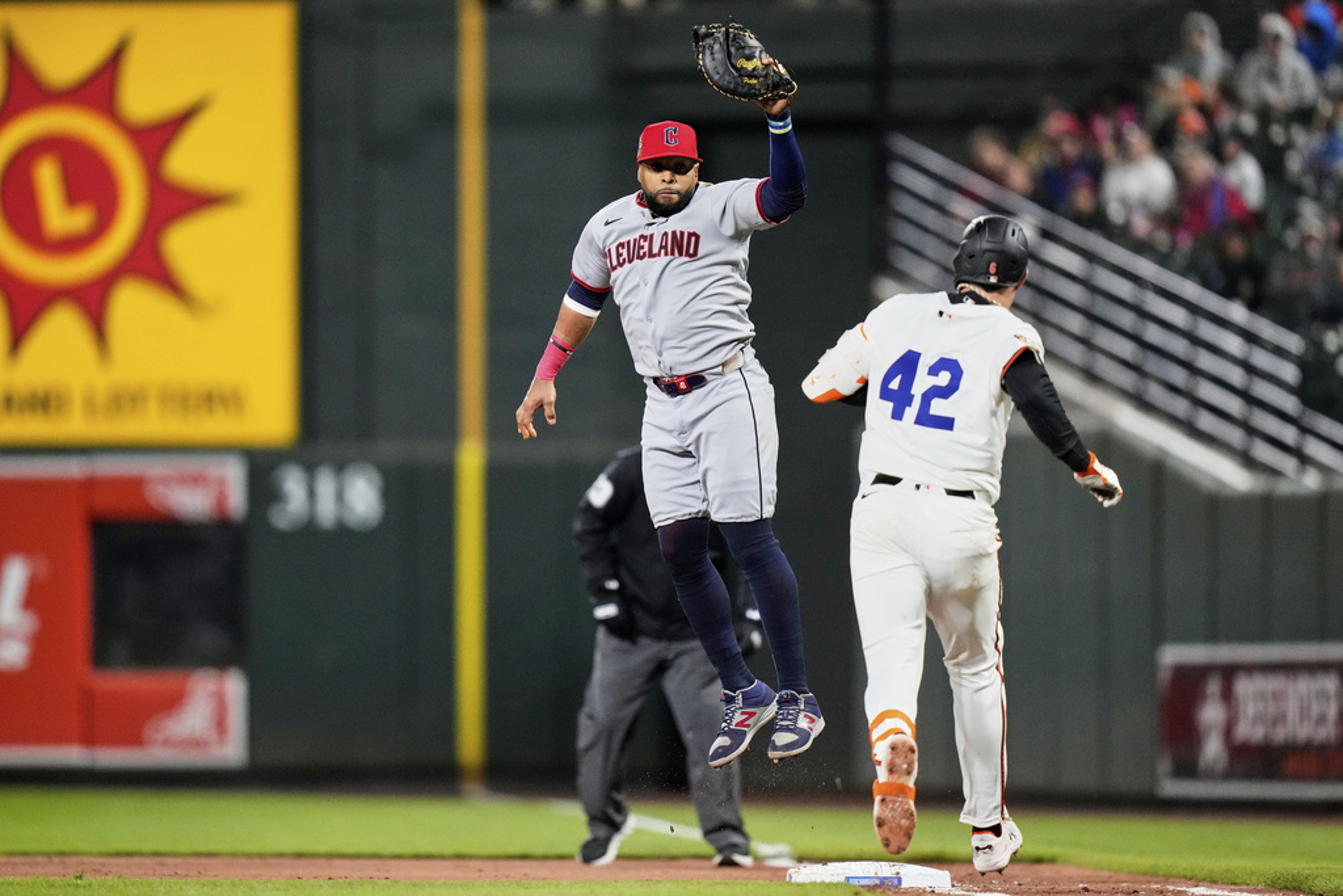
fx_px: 14923
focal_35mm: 400
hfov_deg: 5.2
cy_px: 448
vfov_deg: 3.4
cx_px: 672
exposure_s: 1/3200
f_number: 2.8
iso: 4000
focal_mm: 400
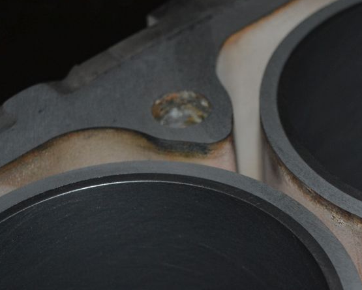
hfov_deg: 16.3
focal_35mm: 117
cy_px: 215
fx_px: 1252
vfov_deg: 13.2
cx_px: 288
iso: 640
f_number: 5
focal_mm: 45
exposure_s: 1/60
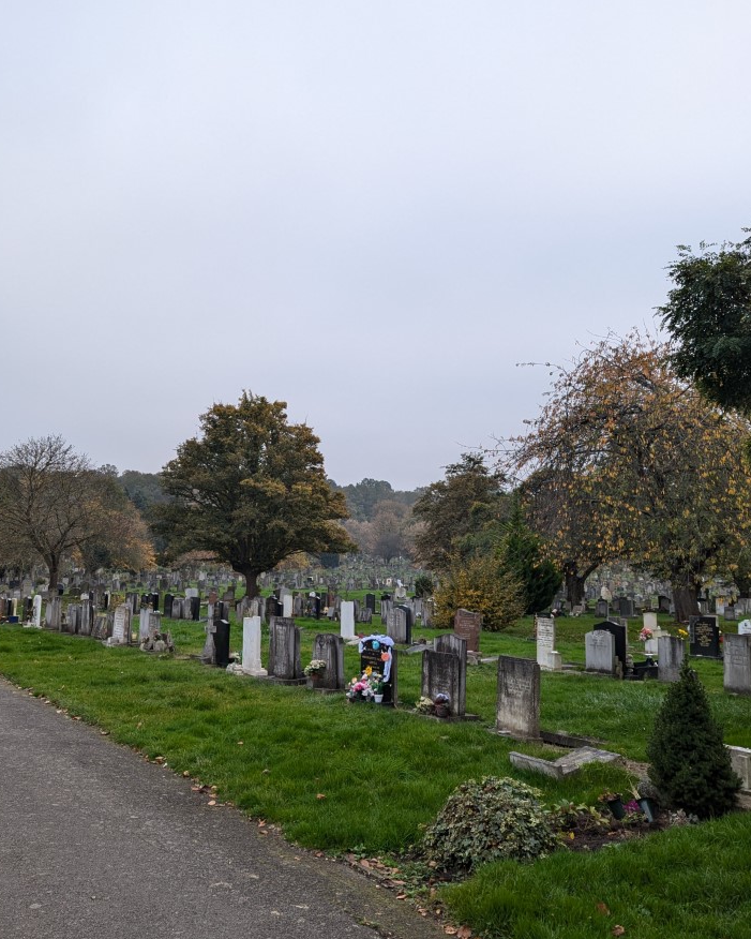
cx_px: 352
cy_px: 481
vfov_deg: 55.7
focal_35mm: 32
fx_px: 889
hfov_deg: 45.8
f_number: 1.85
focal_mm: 6.81
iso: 46
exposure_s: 1/253
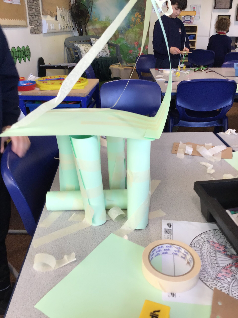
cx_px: 119
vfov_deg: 58.4
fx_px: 284
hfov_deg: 45.4
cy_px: 159
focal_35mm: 31
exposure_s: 1/33
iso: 32
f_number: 2.4
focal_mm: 3.3
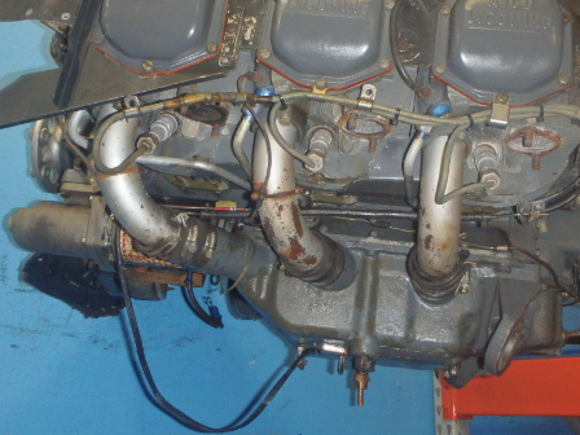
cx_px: 322
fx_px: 670
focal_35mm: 40
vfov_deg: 36.0
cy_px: 211
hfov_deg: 46.7
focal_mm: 5
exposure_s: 1/30
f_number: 3.9
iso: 400
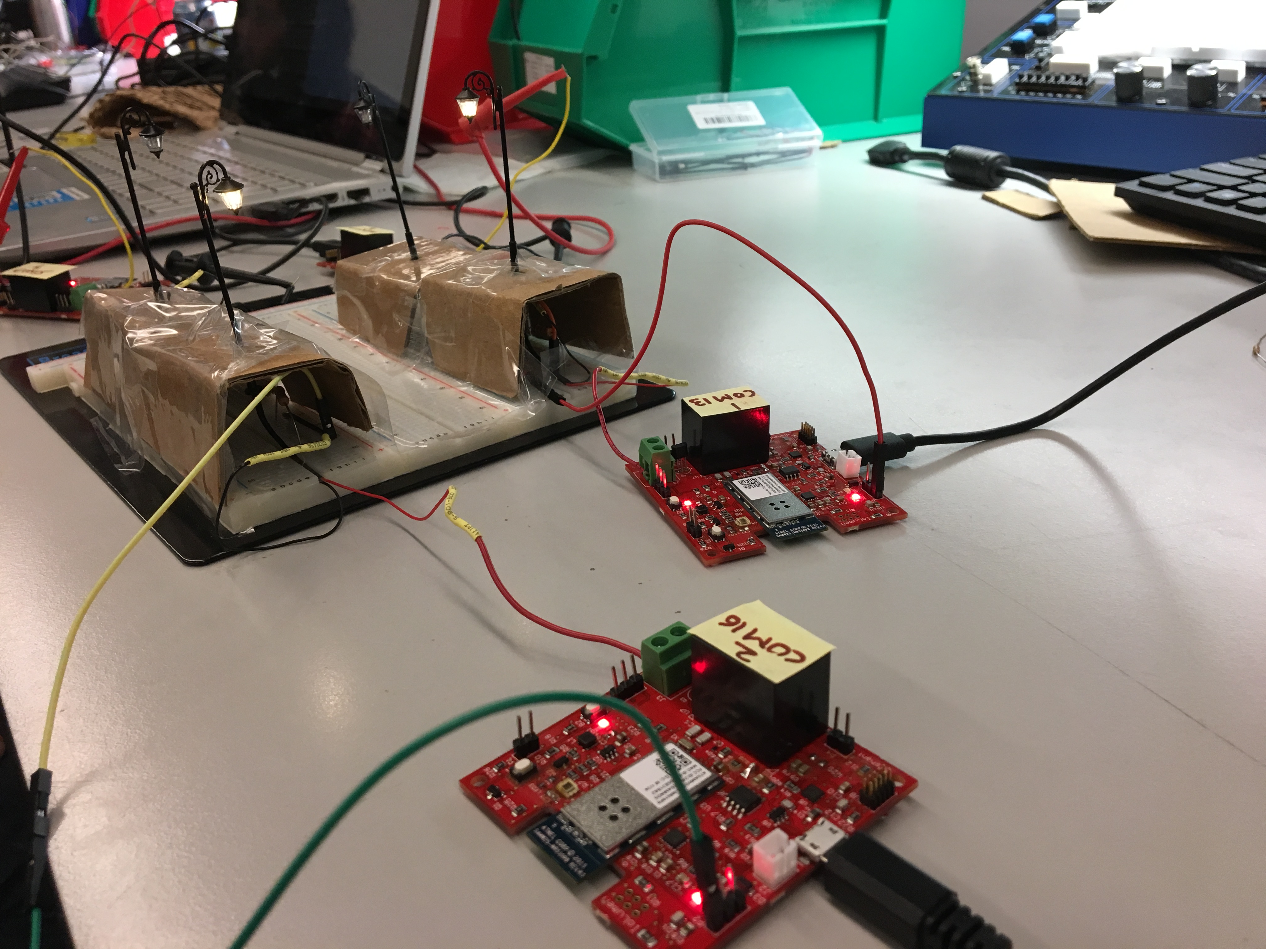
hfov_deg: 61.7
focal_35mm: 29
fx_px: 1061
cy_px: 474
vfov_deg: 48.2
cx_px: 633
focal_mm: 4.15
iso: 40
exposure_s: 1/30
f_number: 2.2
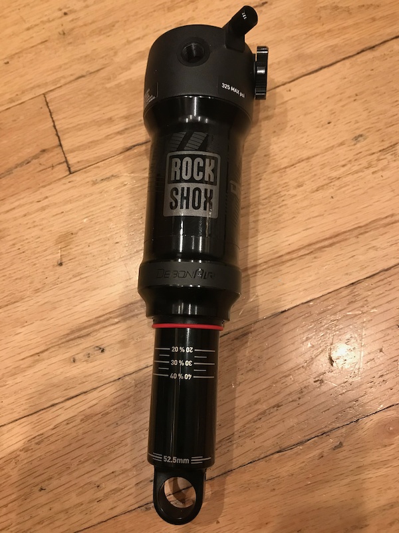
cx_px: 200
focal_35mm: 28
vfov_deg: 63.4
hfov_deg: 49.7
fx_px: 430
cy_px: 266
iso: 50
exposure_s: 1/15
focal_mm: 3.99
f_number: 1.8
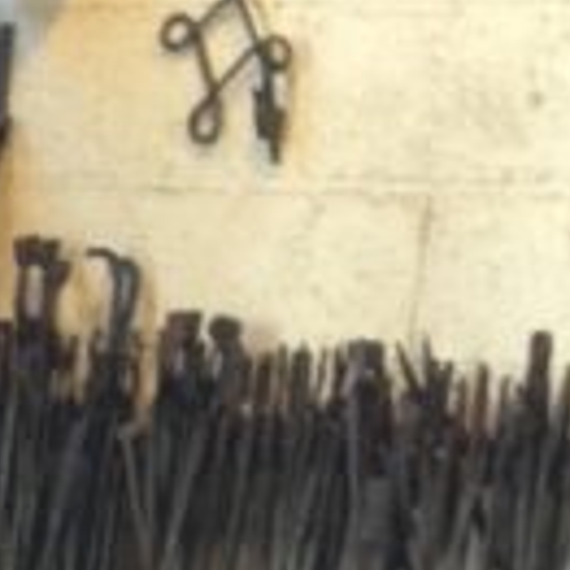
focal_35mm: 228
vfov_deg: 7.3
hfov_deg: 7.0
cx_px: -1031
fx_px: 4248
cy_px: 1310
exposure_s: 1/20
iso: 100
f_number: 2.4
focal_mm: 4.12
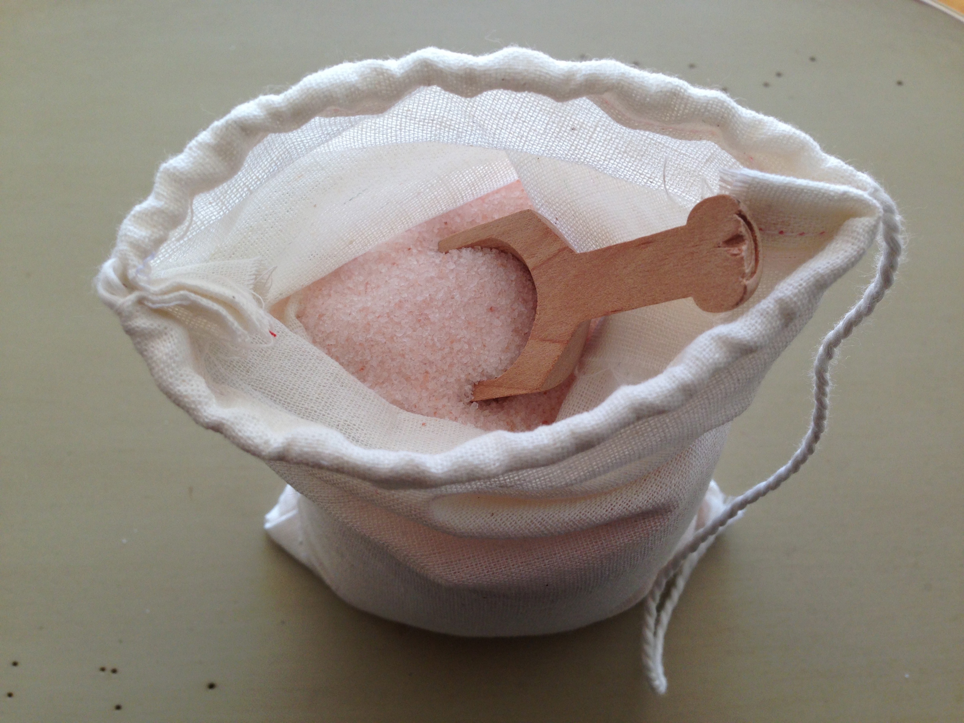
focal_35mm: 33
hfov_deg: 55.4
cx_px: 482
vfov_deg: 42.9
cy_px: 362
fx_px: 919
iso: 64
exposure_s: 1/60
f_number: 2.4
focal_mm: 4.13
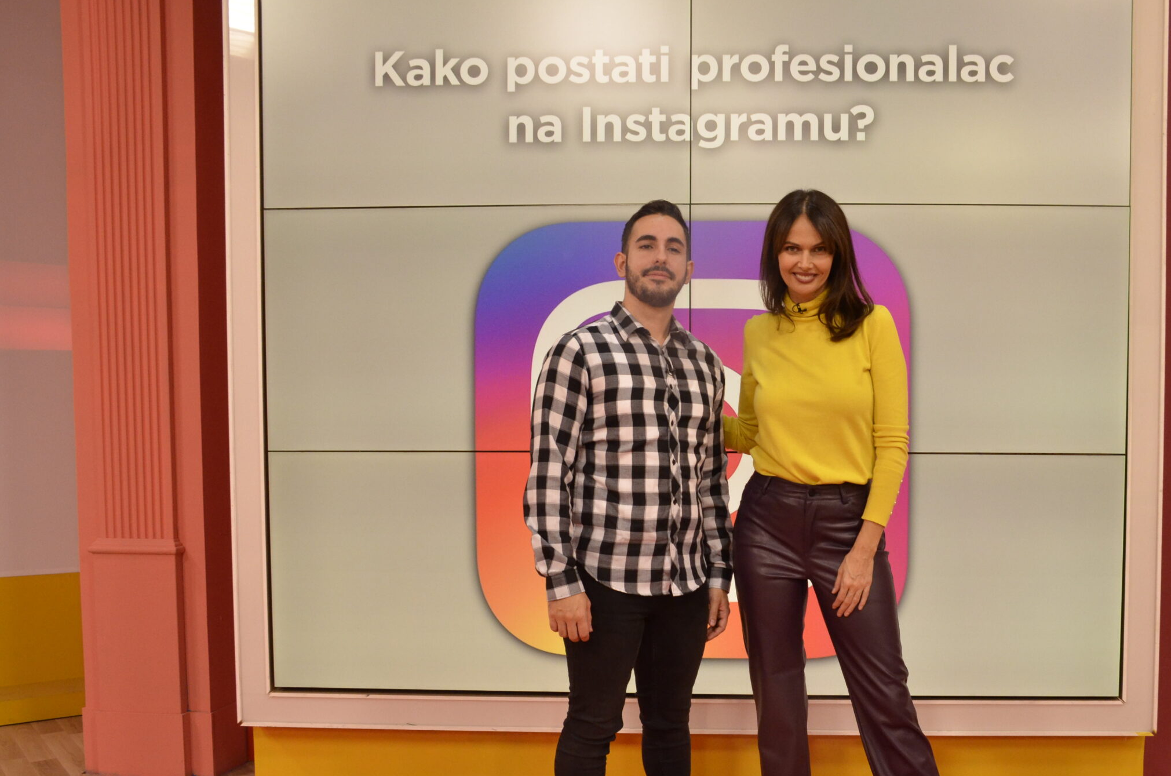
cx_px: 741
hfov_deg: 50.2
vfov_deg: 34.7
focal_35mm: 38
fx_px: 1234
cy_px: 481
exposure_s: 1/160
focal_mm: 20
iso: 1250
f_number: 5.6
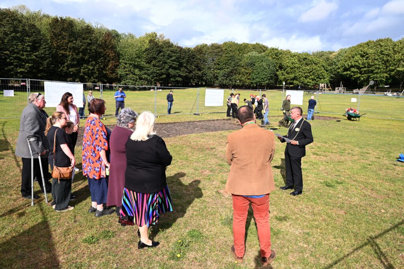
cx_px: 202
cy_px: 134
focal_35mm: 24
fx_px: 269
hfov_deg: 73.8
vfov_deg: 53.1
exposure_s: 1/320
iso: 200
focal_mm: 24
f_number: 8
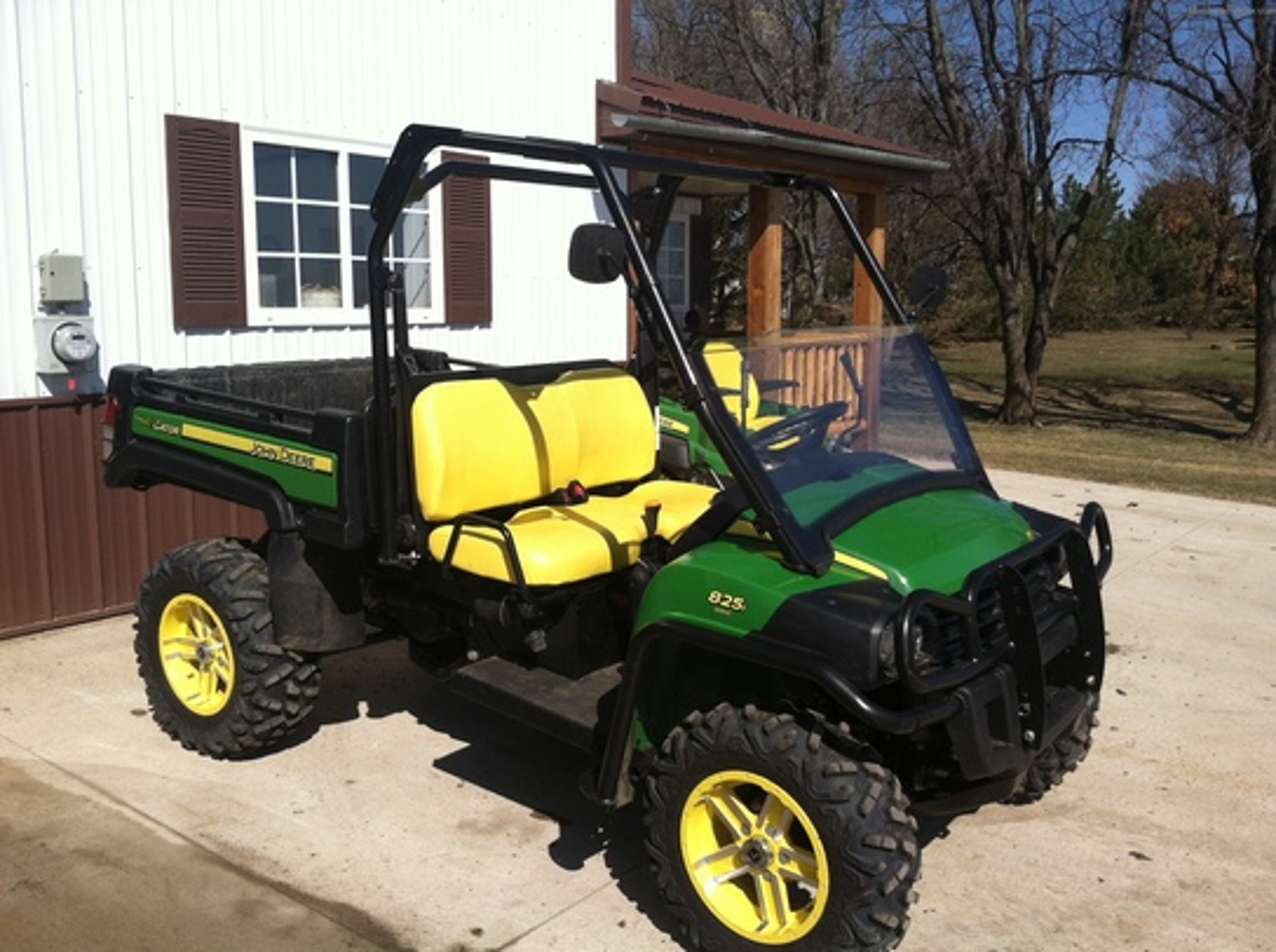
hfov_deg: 52.7
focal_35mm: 35
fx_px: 1288
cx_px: 638
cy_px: 476
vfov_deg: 40.6
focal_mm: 3.85
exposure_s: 1/1579
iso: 80
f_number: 2.8
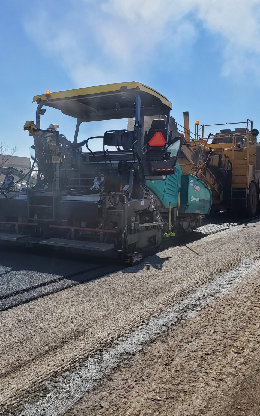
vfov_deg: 52.8
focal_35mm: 37
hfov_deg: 33.4
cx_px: 50
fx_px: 420
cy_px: 207
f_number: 2.4
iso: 50
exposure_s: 1/1994
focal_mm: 4.3
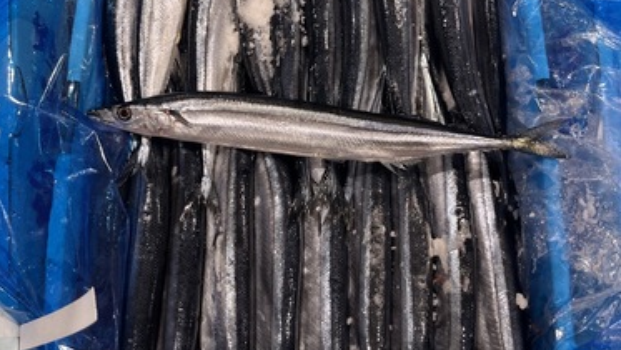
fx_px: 626
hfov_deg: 52.8
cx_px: 310
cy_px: 127
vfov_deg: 31.0
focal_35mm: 38
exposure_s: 1/121
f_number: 1.6
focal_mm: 5.1
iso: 125
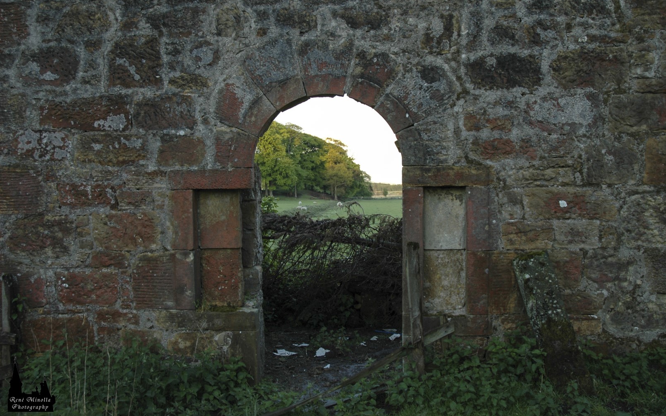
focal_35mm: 34
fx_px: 617
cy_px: 199
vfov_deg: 37.3
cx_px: 329
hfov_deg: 56.7
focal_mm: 22
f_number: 4
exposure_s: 1/60
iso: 200
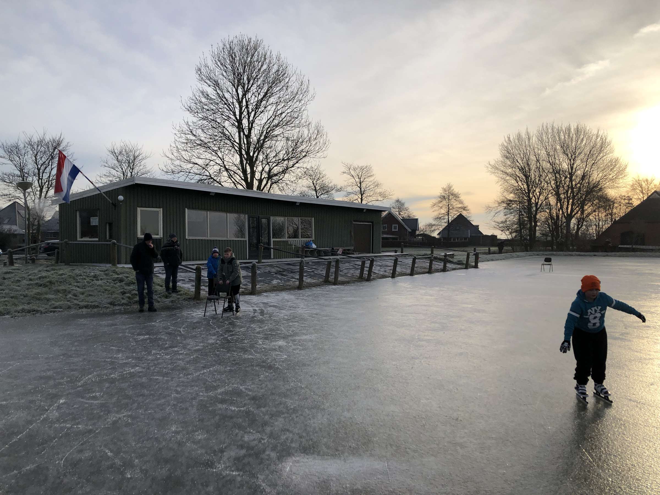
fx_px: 534
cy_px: 248
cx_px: 330
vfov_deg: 49.7
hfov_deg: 63.4
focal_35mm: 28
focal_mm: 3.99
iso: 20
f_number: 1.8
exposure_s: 1/2315
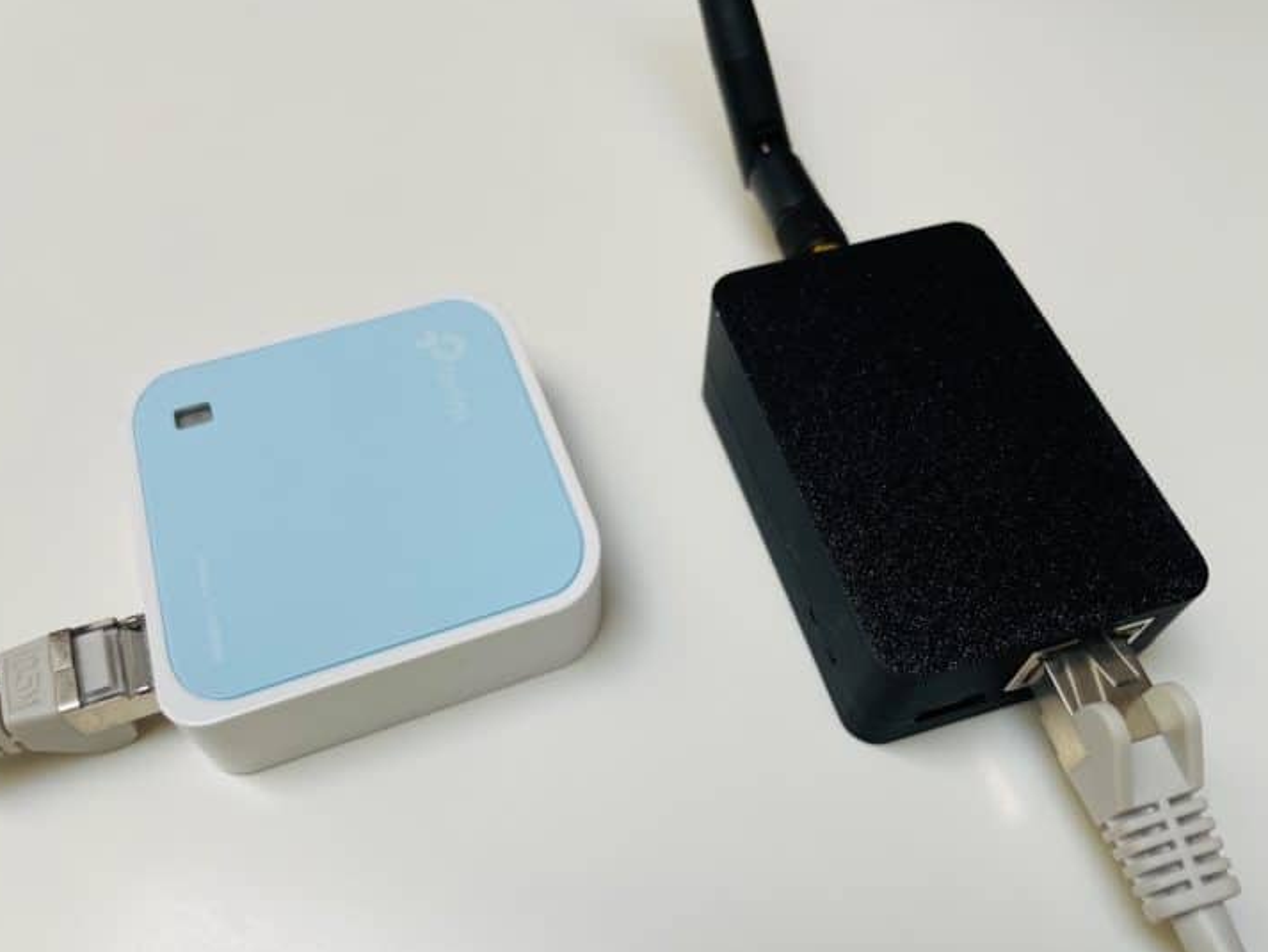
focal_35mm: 28
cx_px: 630
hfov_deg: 63.4
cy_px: 502
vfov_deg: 49.7
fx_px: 1026
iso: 64
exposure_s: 1/121
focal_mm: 4.2
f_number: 1.6
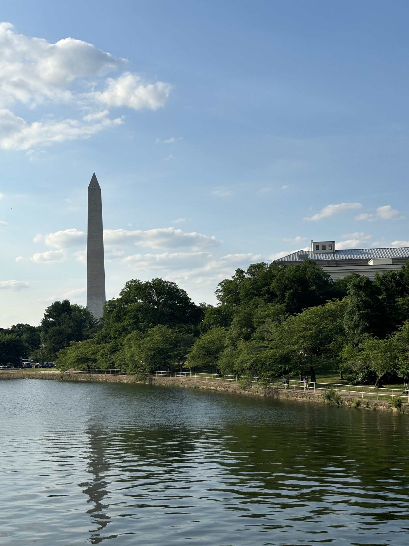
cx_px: 204
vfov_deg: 36.8
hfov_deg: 28.0
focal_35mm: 52
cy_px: 273
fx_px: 819
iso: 32
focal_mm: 5.96
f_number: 1.6
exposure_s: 1/3311
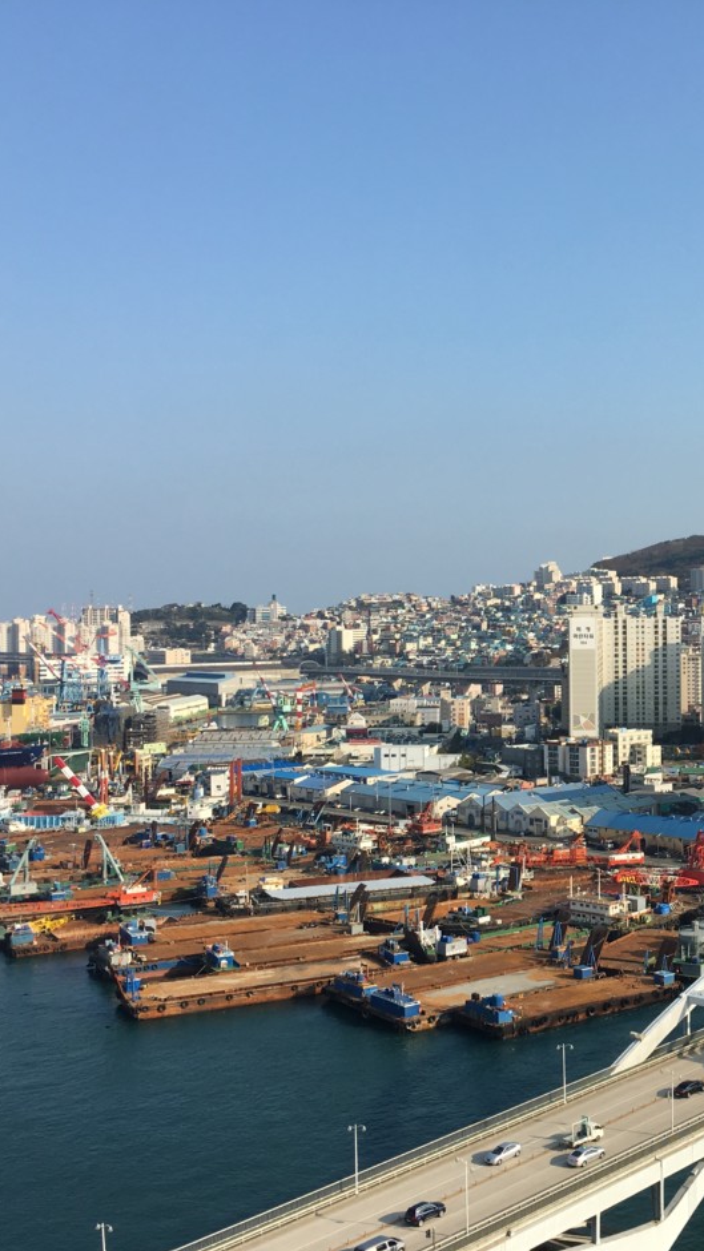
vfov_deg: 47.4
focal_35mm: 43
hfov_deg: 26.3
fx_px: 1426
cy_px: 635
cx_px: 693
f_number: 2.2
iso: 25
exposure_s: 1/1425
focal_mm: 4.15
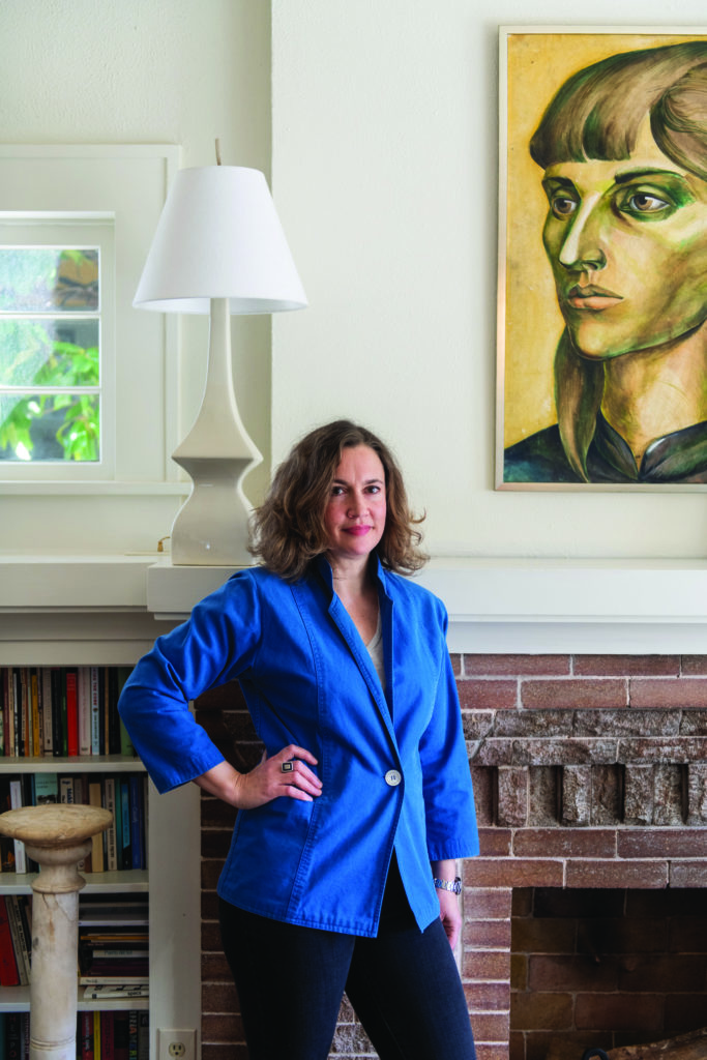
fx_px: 1413
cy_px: 530
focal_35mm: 48
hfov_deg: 28.1
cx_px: 354
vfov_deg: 41.1
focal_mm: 48
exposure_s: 1/200
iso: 400
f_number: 2.8
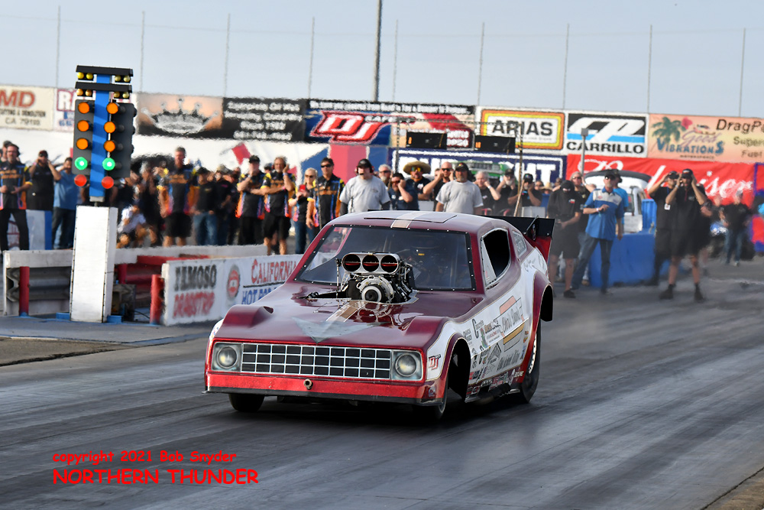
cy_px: 255
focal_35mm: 188
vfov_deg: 7.3
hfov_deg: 11.0
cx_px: 382
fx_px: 3979
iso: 250
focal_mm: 125
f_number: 5.6
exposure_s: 1/1000
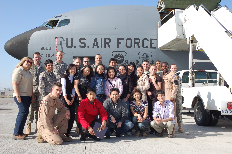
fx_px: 290
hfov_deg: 43.6
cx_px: 116
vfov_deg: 29.8
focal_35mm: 45
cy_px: 77
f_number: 8
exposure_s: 1/250
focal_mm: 30
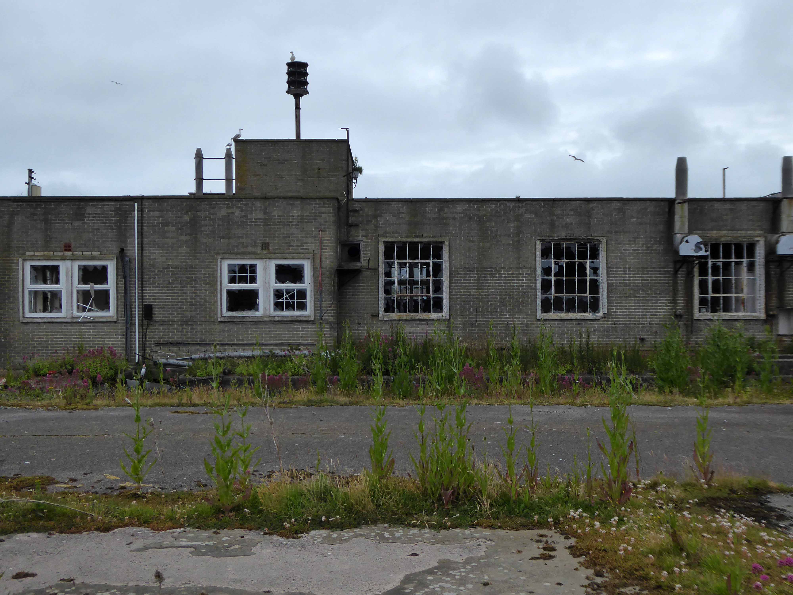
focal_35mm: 36
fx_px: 825
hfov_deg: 51.4
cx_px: 396
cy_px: 298
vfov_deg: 39.7
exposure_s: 1/1000
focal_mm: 6.3
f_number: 3.7
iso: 125
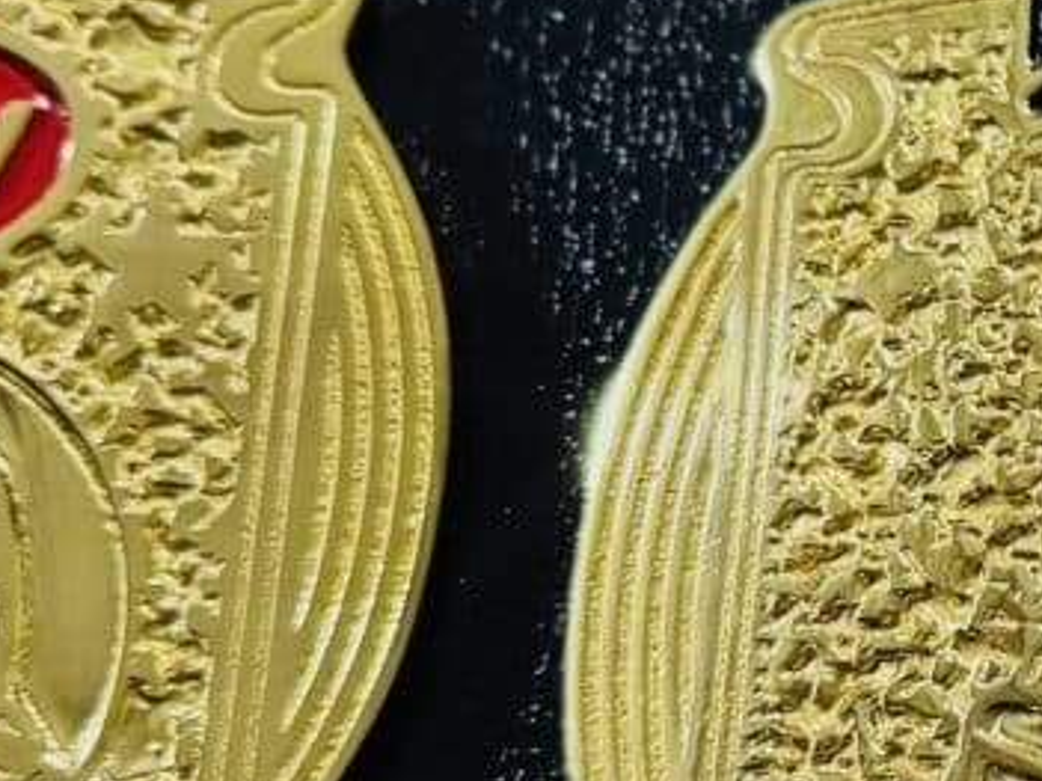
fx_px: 3160
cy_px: 386
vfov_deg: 14.1
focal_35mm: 105
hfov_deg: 16.5
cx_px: 1719
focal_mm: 6.76
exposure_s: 1/50
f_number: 1.78
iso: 200
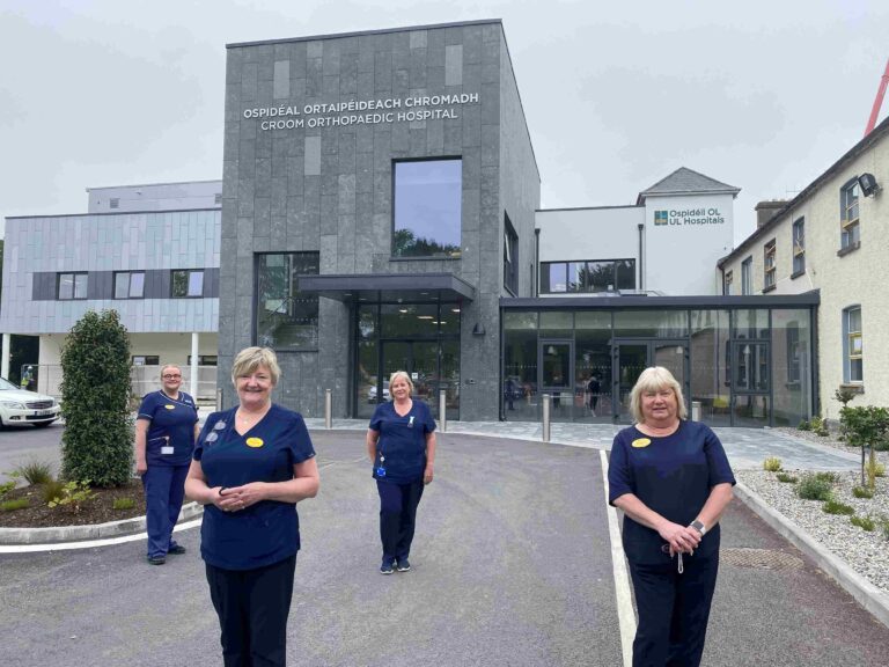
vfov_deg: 53.1
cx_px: 444
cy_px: 334
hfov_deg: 67.3
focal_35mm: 26
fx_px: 668
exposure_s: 1/637
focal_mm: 4.25
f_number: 1.8
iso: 32
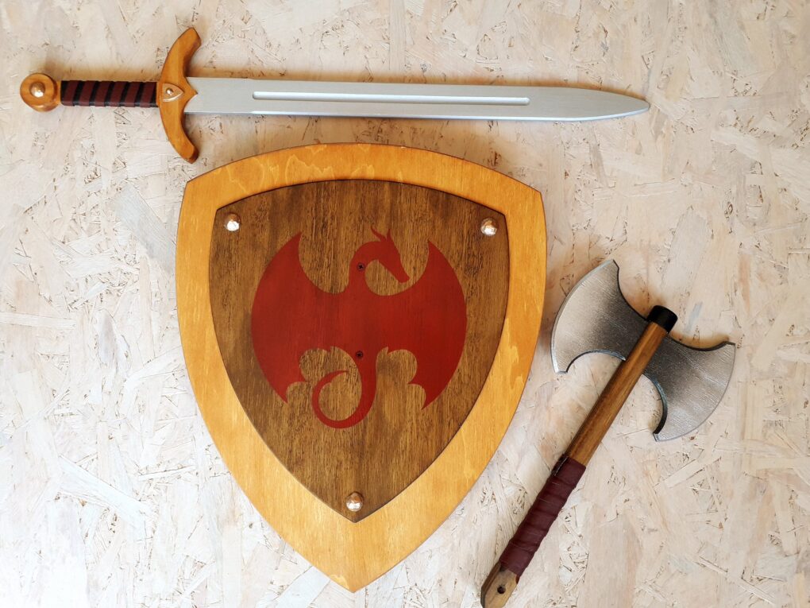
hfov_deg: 65.3
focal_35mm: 27
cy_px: 304
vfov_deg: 51.4
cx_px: 405
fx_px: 632
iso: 64
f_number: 1.9
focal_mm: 3.6
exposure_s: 1/50
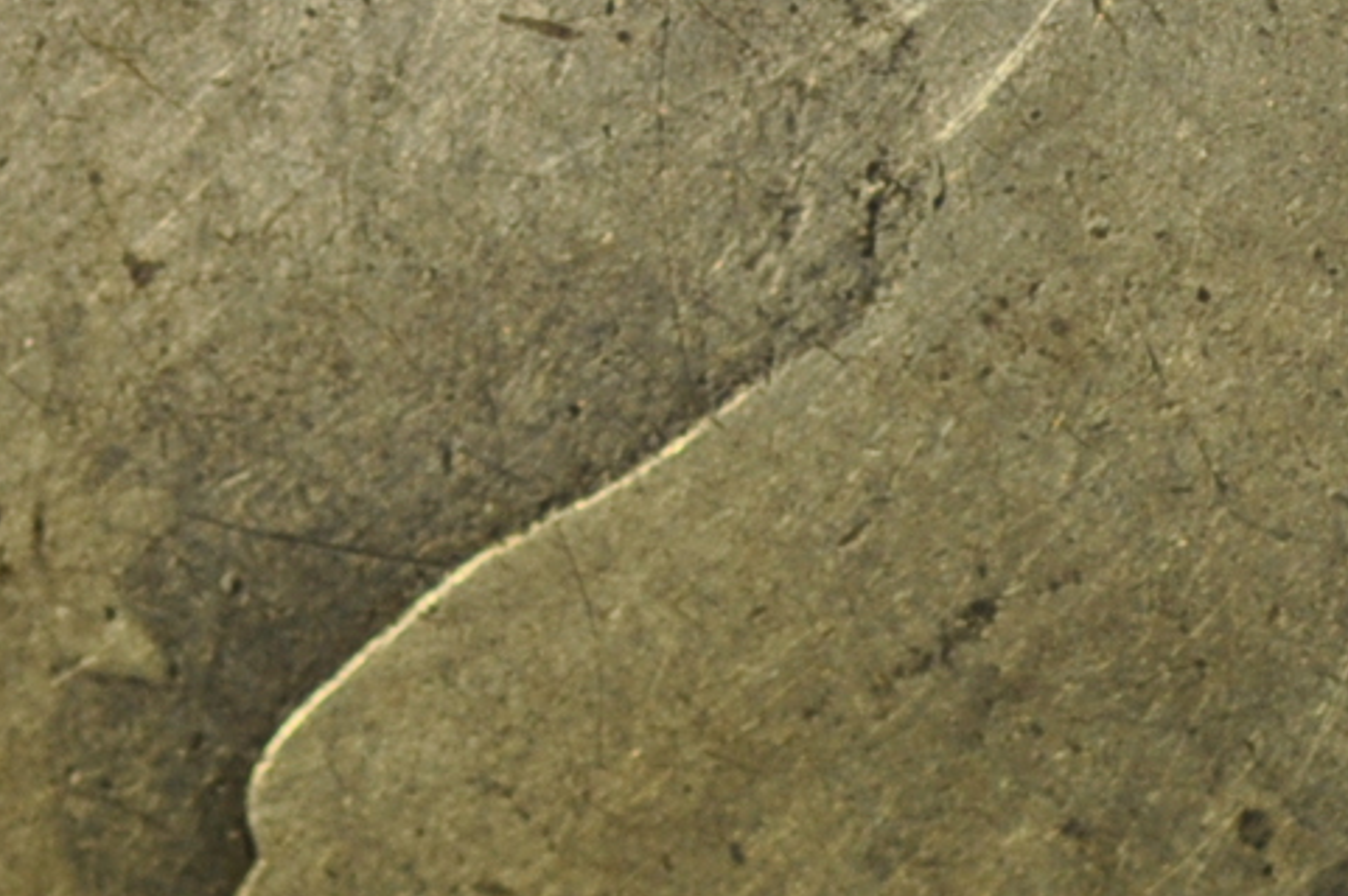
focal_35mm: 401
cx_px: 1384
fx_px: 15004
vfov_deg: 3.4
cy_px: 45
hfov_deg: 5.1
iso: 400
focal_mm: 60
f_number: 4.5
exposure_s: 1/320
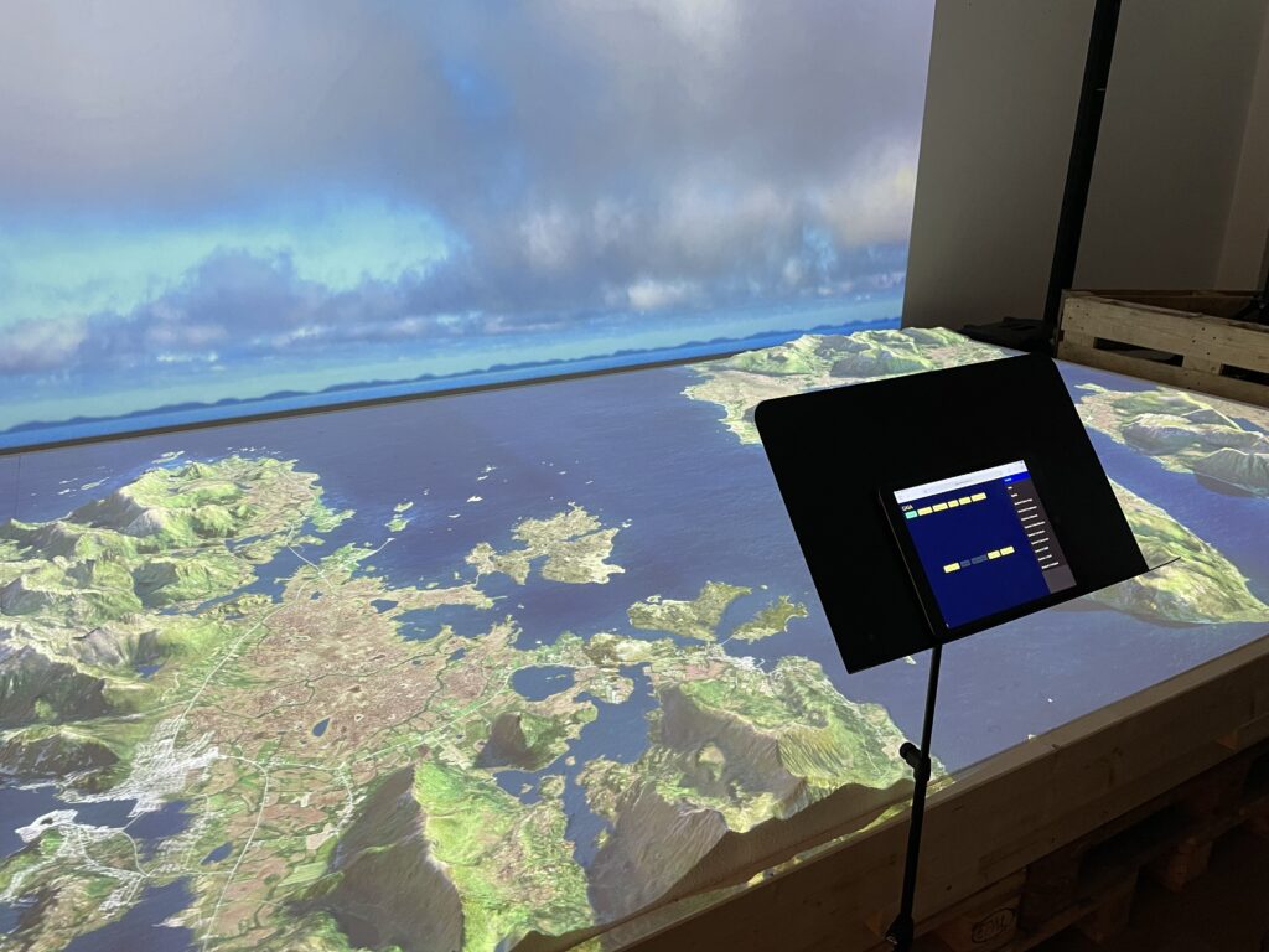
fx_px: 953
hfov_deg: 67.3
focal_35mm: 26
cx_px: 634
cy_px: 476
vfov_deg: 53.1
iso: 160
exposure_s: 1/60
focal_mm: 4.2
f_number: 1.6
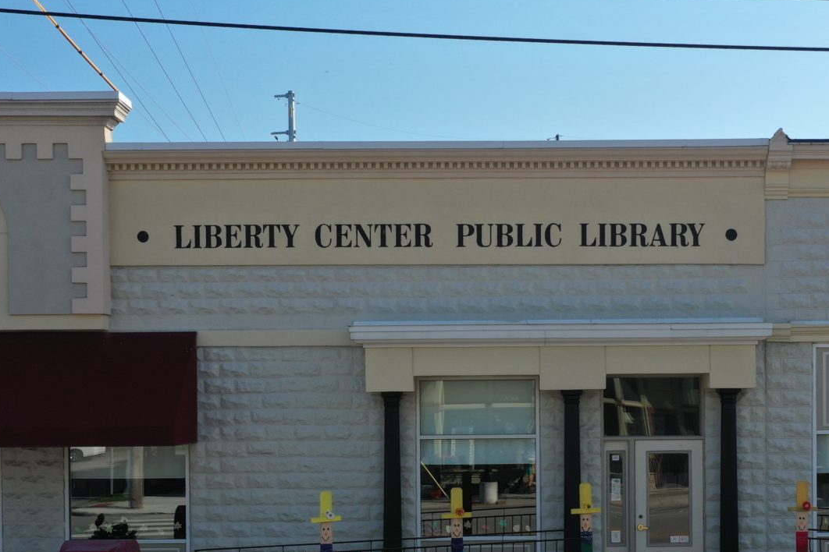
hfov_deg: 36.7
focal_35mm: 54
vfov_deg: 24.8
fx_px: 1243
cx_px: 513
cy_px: 409
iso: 100
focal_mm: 10.26
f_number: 6.3
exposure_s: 1/320
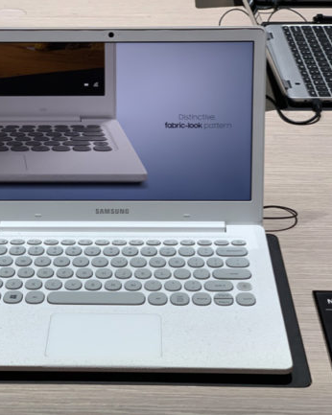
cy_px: 208
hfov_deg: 22.4
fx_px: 836
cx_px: 121
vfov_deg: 27.9
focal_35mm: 68
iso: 32
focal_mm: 6
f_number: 2.4
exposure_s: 1/93
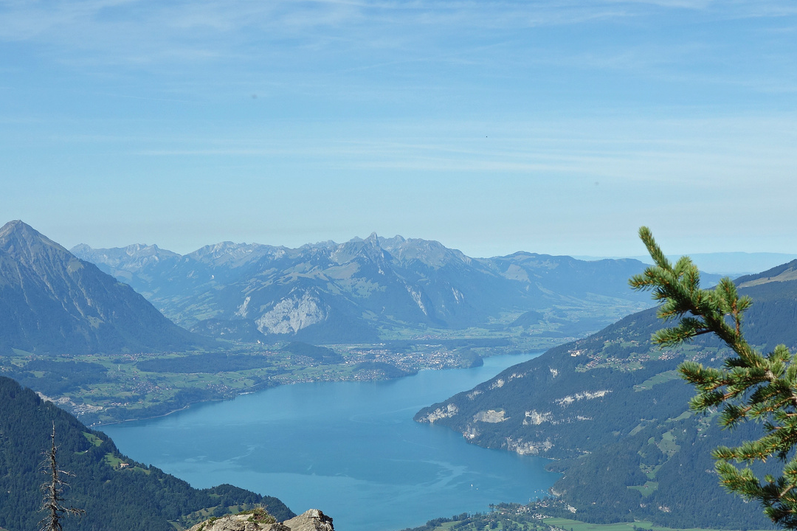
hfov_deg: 27.0
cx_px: 428
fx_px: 1660
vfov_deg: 18.1
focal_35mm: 75
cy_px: 377
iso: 125
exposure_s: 1/640
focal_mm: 18.45
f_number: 5.6
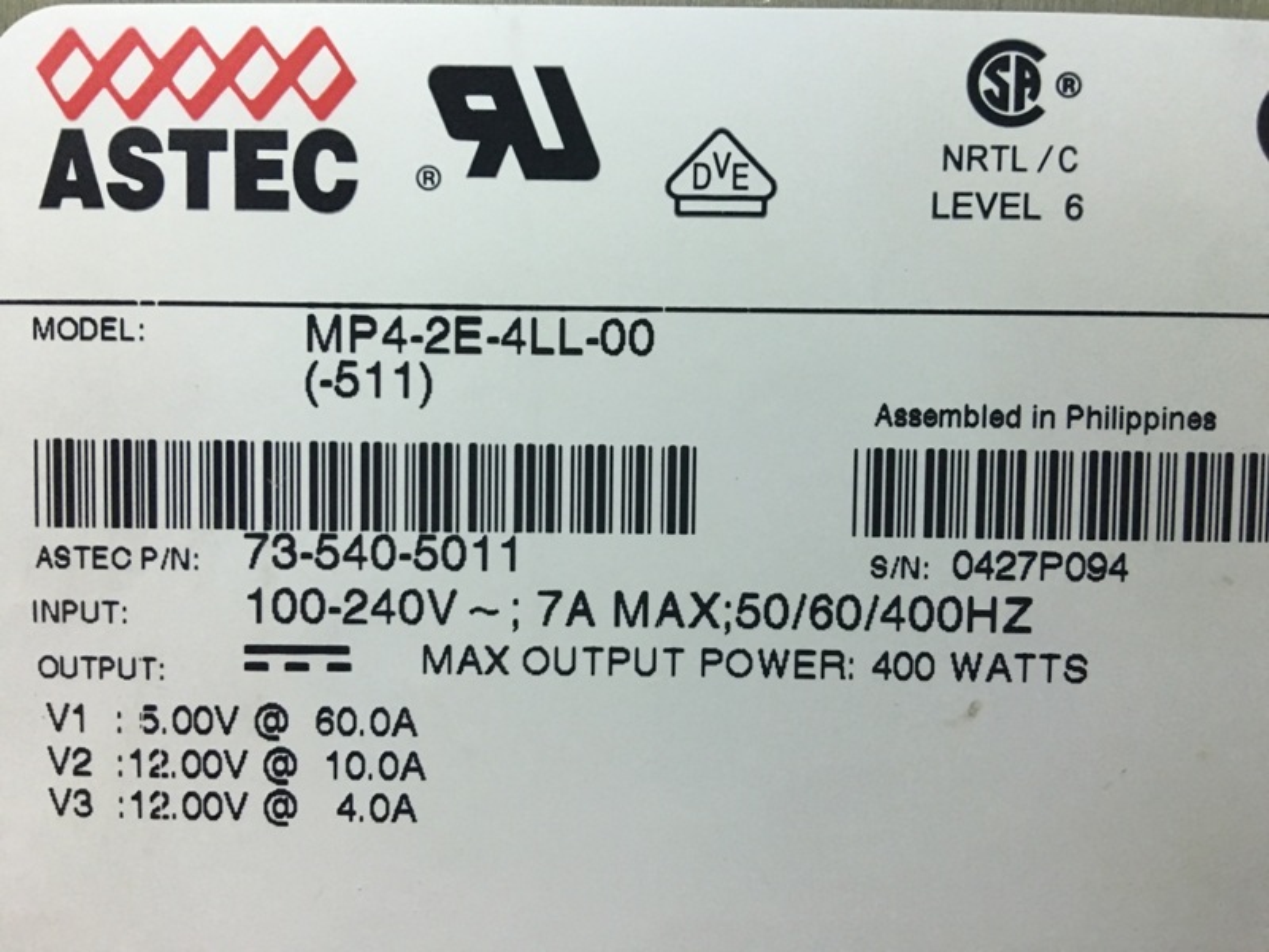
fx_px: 1063
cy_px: 476
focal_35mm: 29
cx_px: 634
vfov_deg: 48.2
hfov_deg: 61.7
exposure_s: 1/15
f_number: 2.2
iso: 80
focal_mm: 4.15
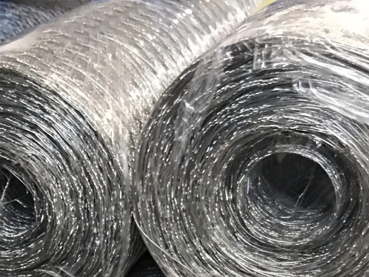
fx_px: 789
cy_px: 346
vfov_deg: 18.7
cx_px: 46
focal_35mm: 74
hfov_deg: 25.6
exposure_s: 1/17
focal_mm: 3.99
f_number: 1.8
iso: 80
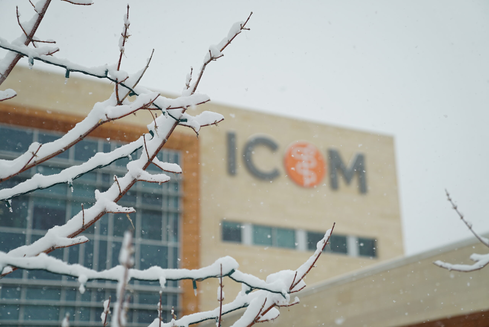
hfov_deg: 32.9
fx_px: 829
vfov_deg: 22.3
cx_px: 244
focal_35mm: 61
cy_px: 164
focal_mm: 61
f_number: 2.8
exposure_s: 1/1600
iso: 100
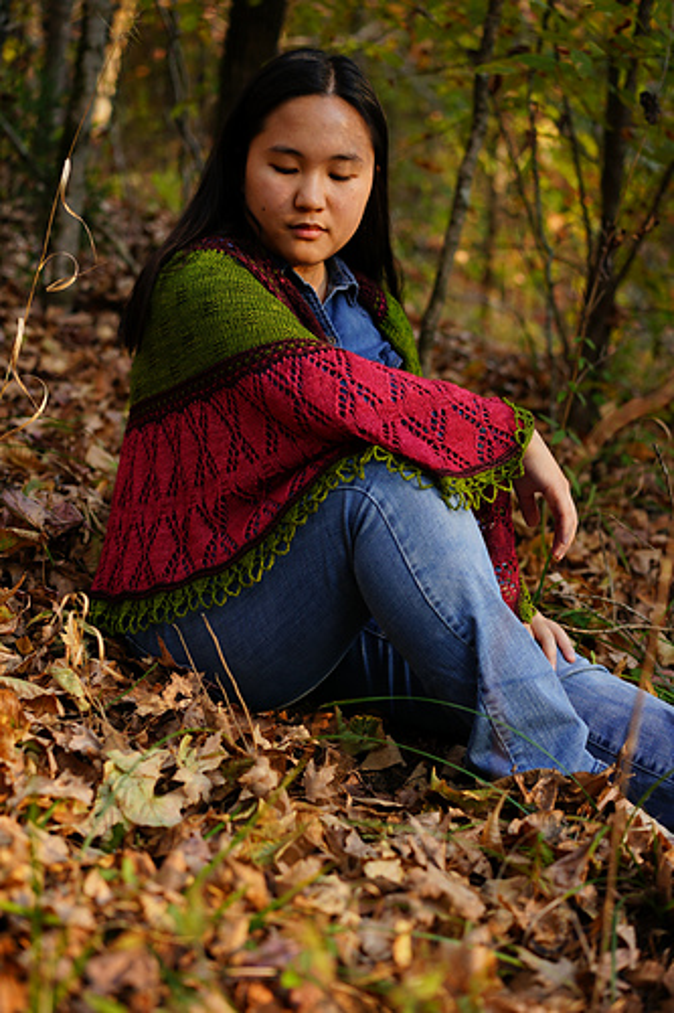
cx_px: 337
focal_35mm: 55
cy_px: 506
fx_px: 1546
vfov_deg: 36.3
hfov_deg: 24.6
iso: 200
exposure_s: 1/250
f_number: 2.8
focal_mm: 55
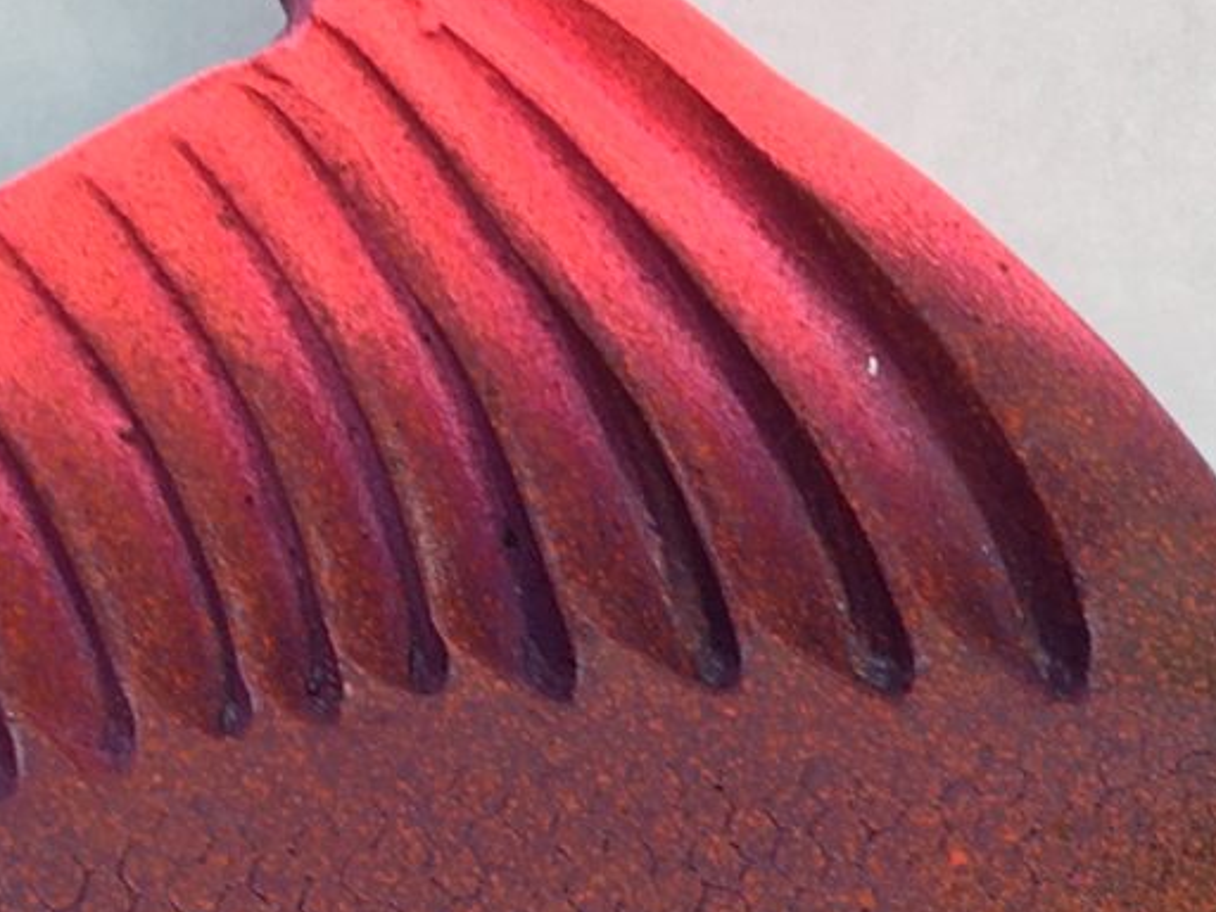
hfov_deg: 13.6
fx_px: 5094
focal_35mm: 145
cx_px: 283
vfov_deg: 10.2
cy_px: 788
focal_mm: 4.15
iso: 25
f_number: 2.2
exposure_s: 1/60
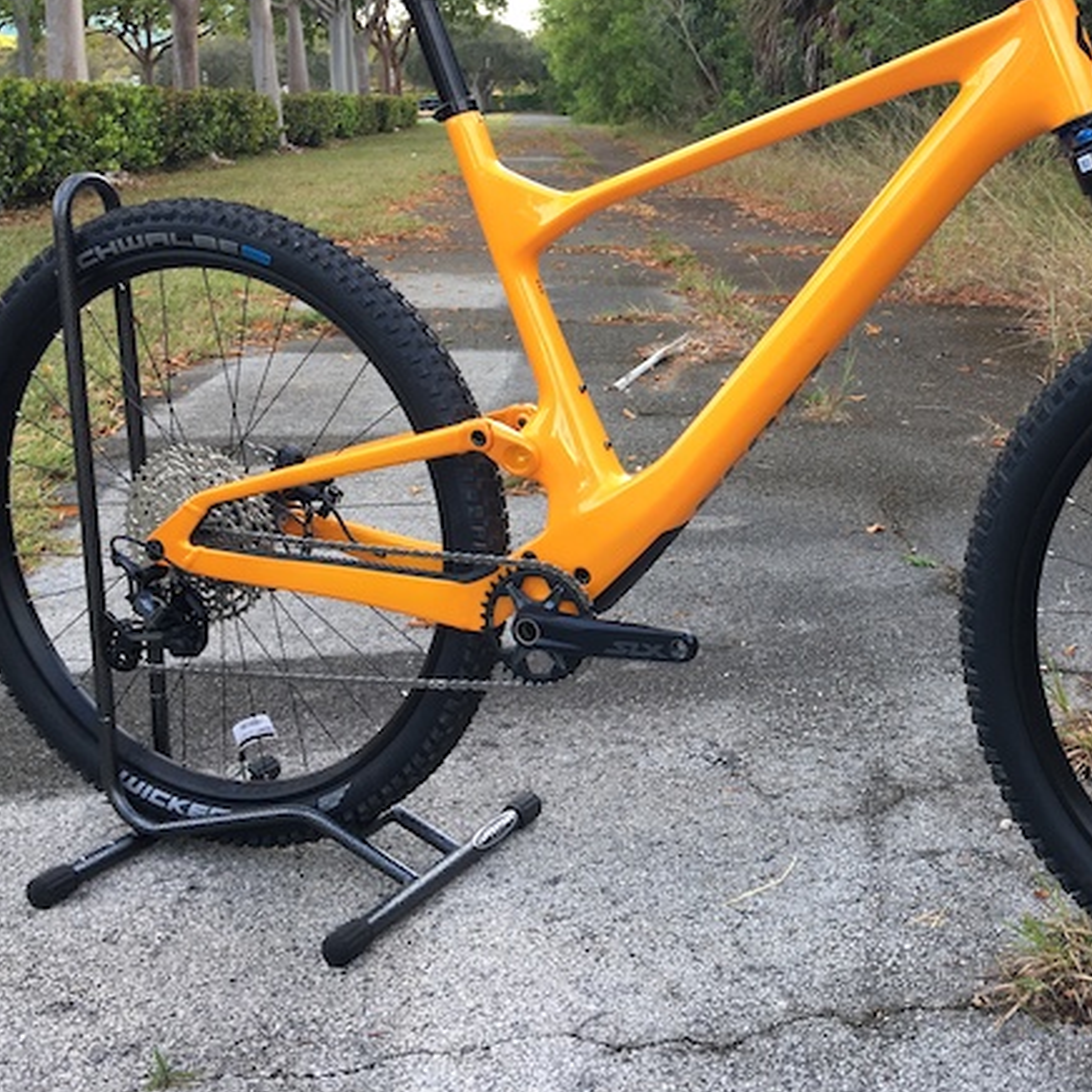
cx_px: 874
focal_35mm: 47
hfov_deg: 34.9
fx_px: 1677
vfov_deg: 35.8
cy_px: 396
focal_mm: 4.15
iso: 25
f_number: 2.2
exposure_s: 1/60
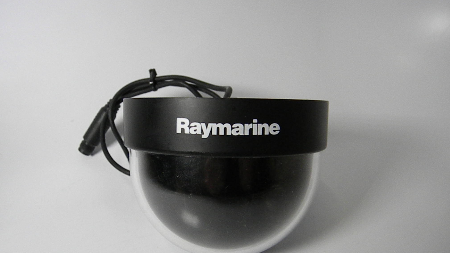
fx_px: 370
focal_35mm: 31
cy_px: 163
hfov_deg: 62.6
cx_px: 225
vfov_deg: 37.5
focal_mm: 5
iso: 720
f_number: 3.5
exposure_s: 1/510
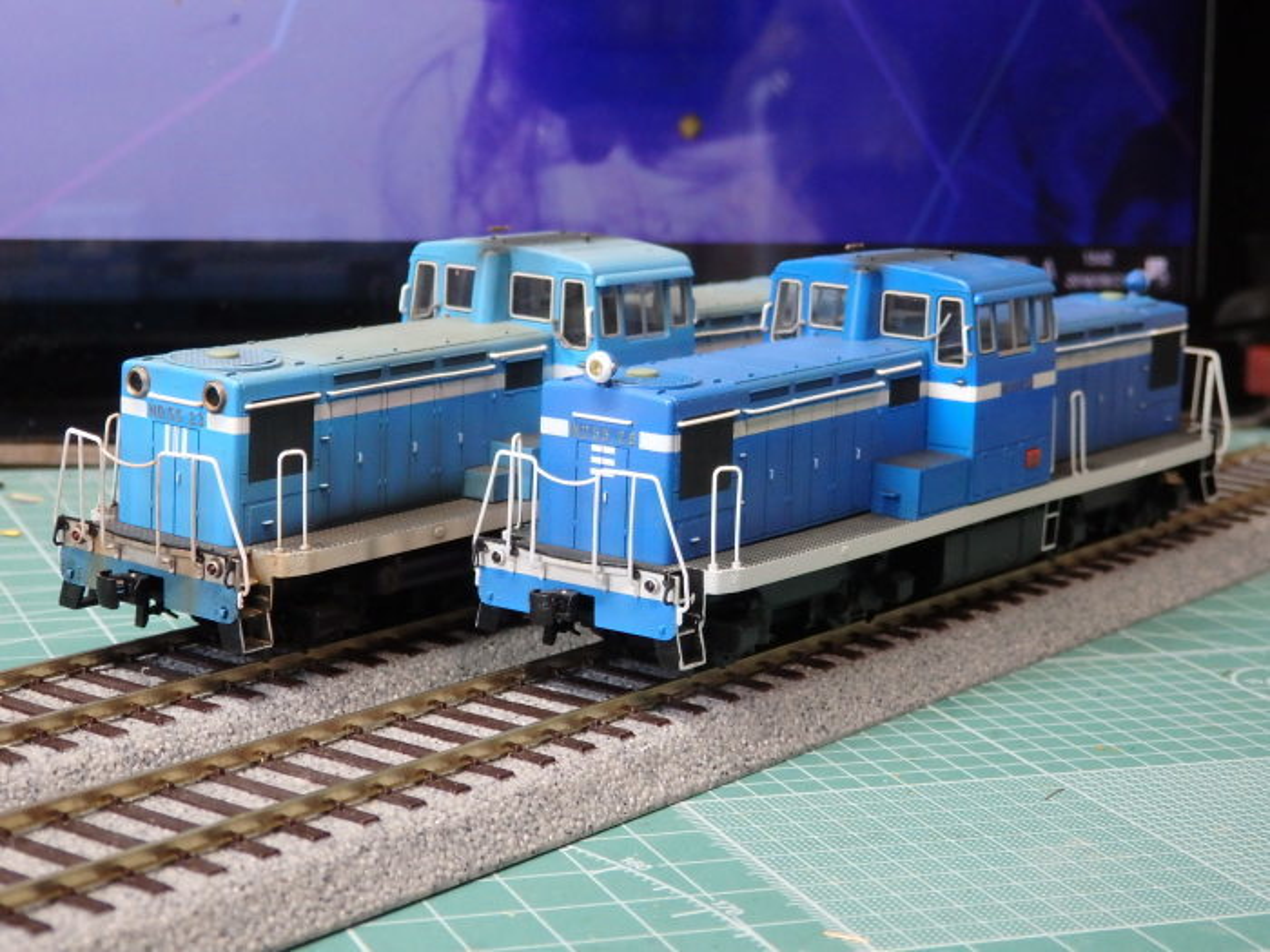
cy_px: 476
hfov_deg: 29.4
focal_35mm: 66
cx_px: 635
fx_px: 2421
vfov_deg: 22.3
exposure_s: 1/60
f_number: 4.4
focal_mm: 11.9
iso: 500
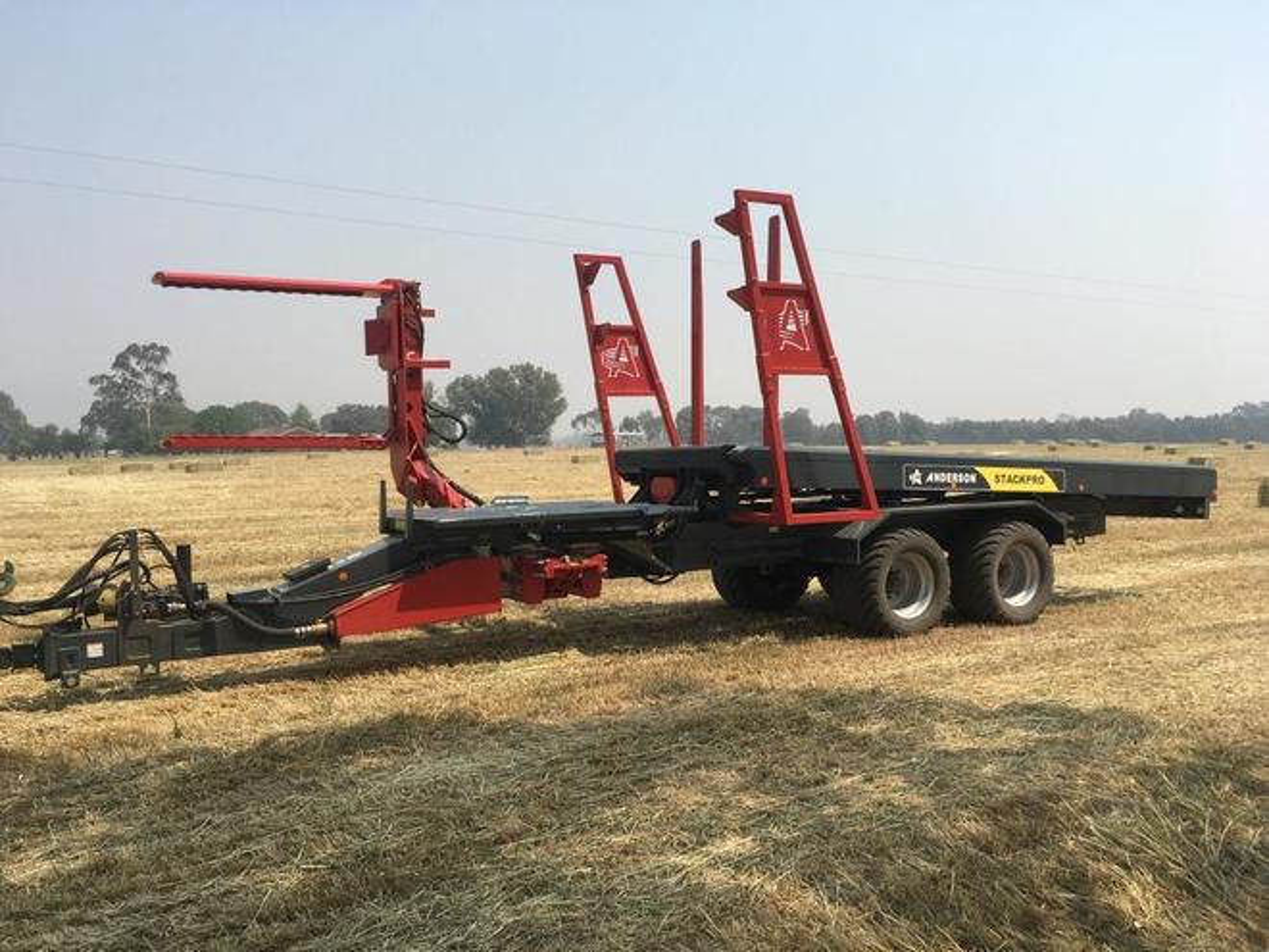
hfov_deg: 61.7
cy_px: 476
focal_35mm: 29
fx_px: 1063
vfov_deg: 48.2
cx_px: 634
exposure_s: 1/1789
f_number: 2.2
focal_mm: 4.15
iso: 25
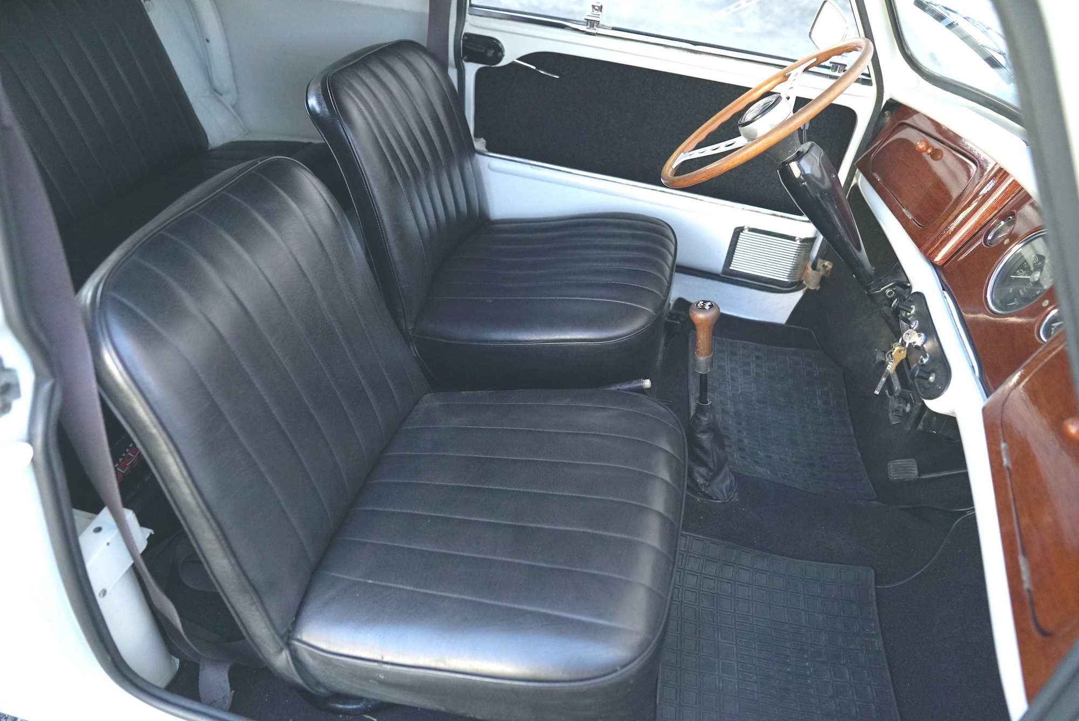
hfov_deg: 73.7
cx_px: 540
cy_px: 360
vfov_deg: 53.2
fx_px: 720
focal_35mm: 24
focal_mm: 24
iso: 3200
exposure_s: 1/1600
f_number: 2.8
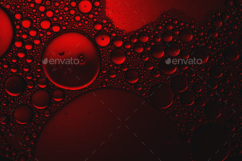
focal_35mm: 135
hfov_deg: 15.2
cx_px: 121
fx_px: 907
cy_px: 80
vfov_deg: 10.2
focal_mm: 90
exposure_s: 1/250
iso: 100
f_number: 8
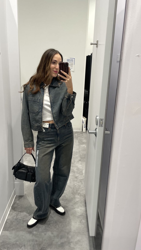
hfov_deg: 40.2
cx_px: 69
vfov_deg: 66.1
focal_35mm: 29
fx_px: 193
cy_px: 123
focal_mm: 4.2
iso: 100
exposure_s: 1/120
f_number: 1.6
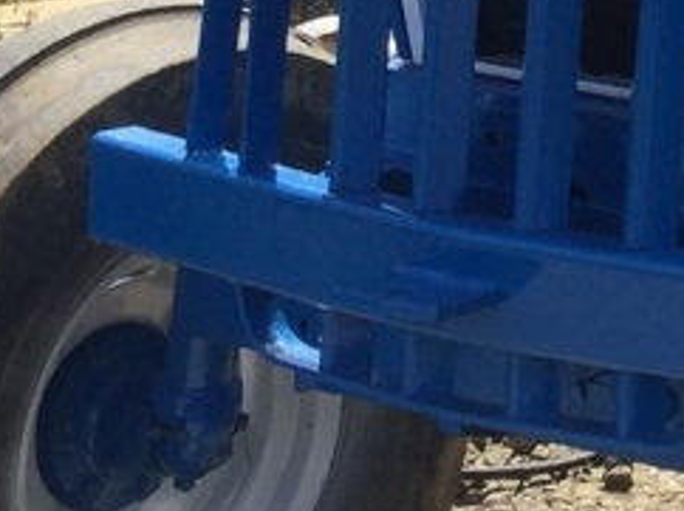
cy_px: -155
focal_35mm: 164
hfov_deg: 11.0
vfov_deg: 8.9
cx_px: 1340
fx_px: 3237
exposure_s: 1/947
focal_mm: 3.3
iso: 25
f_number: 2.4
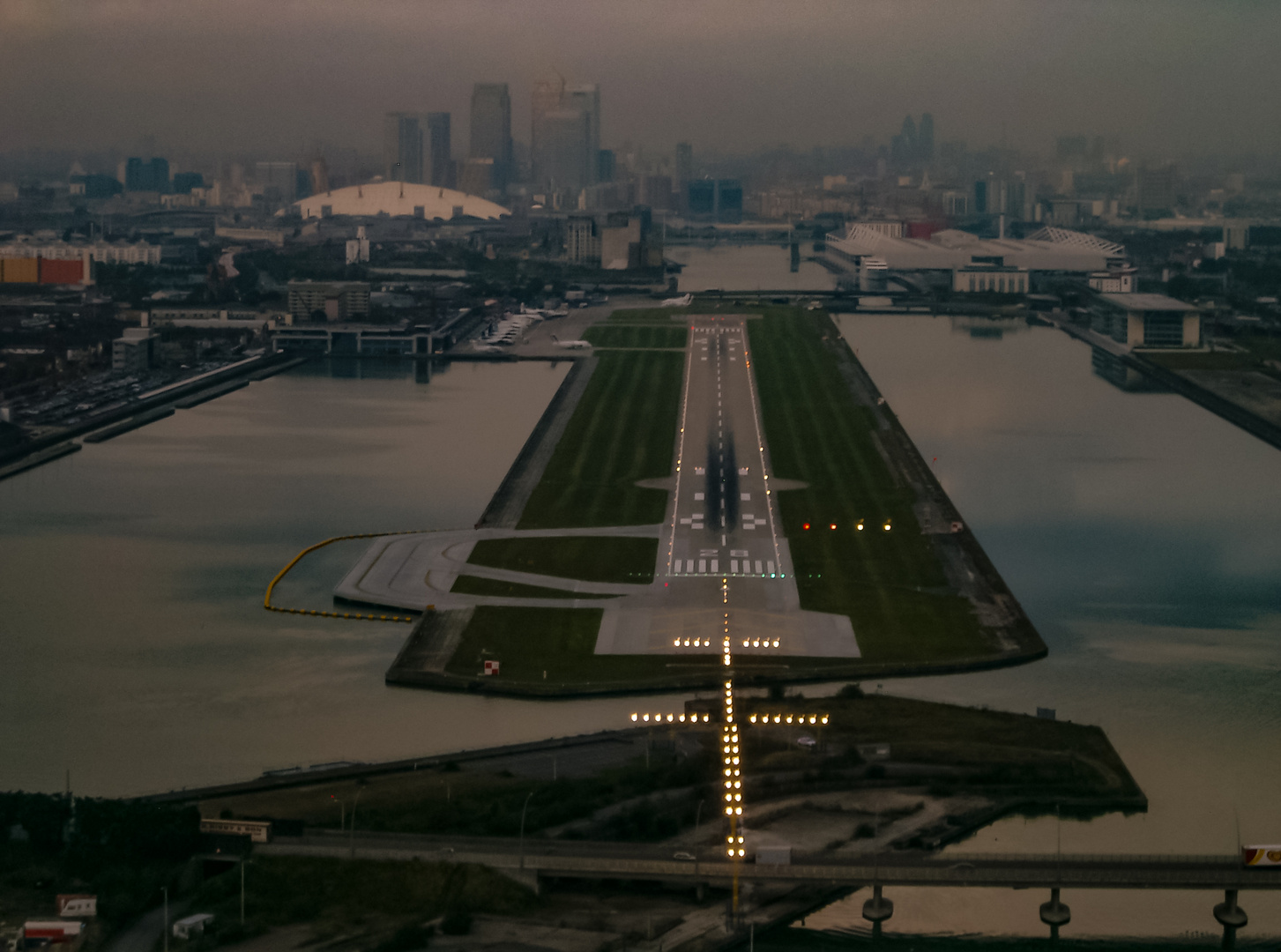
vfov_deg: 13.1
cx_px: 640
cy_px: 476
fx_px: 4131
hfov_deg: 17.6
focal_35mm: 112
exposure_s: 1/320
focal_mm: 22.8
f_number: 4.8
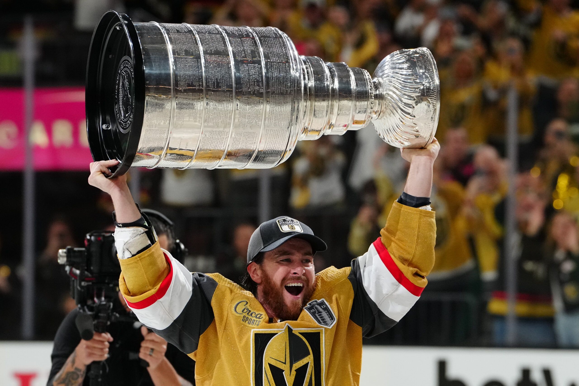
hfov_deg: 10.3
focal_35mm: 200
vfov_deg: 6.9
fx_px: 3217
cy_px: 193
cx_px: 290
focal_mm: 200
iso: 3200
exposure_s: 1/1600
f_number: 4.5
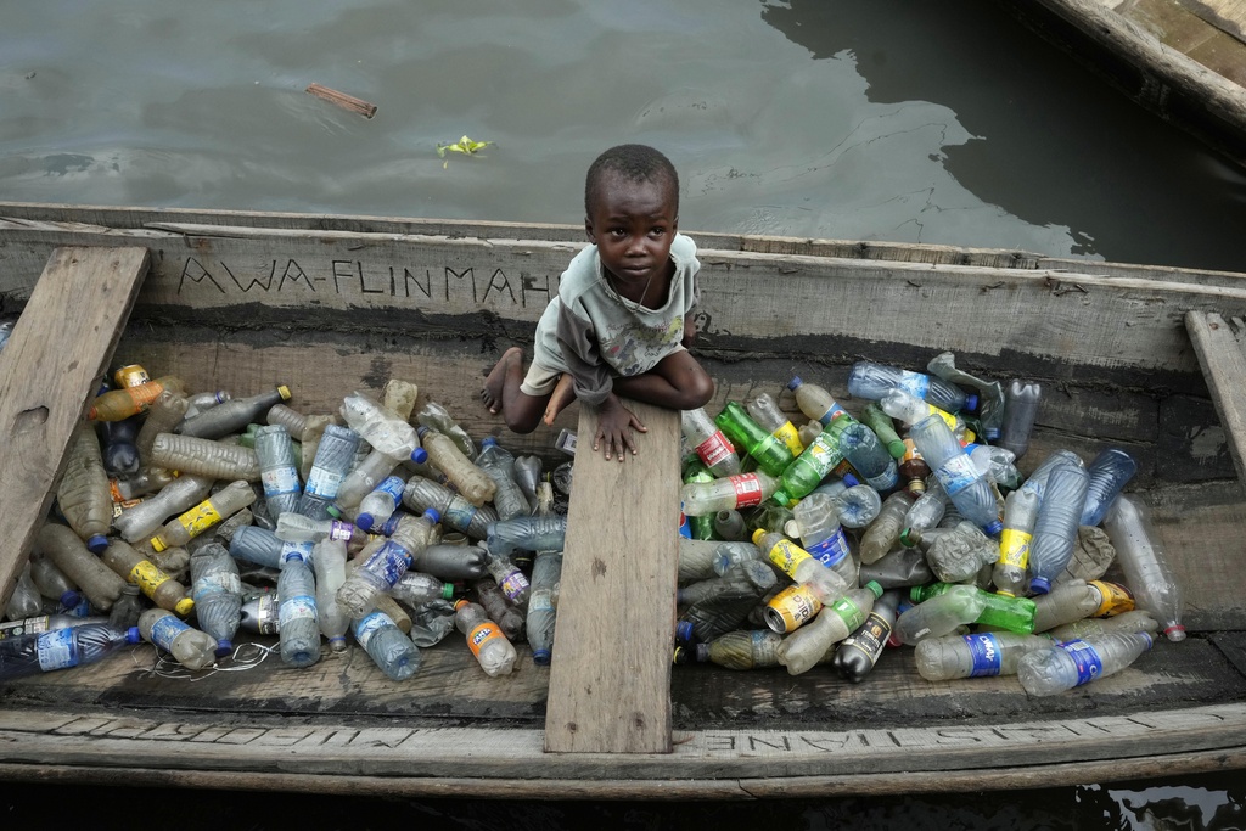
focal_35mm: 28
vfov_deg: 46.4
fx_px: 969
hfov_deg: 65.5
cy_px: 416
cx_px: 623
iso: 1250
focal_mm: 28
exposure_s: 1/800
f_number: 8
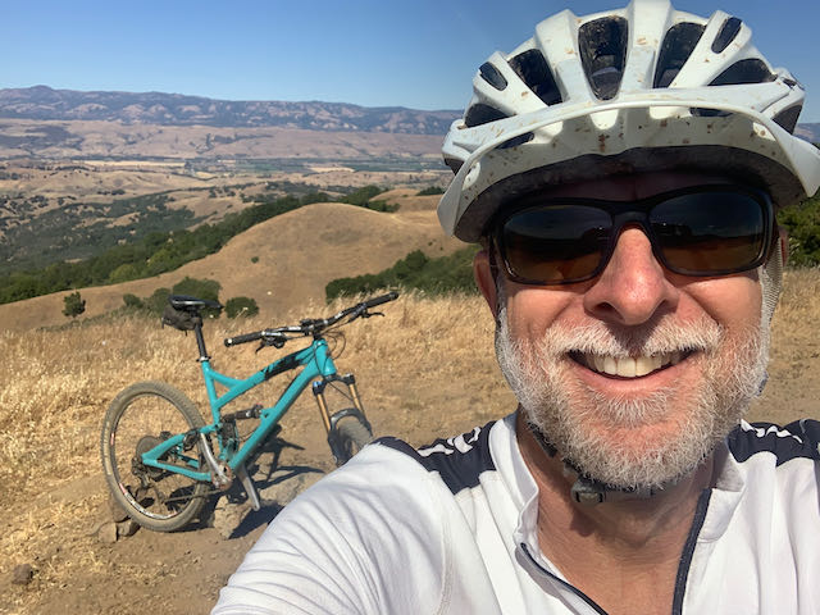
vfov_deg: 44.2
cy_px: 308
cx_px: 410
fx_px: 758
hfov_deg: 56.8
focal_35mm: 32
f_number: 2.2
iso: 16
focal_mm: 2.87
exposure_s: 1/1399
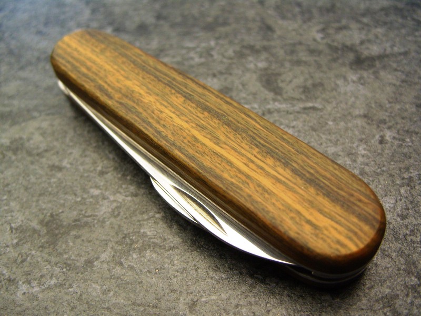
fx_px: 426
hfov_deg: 52.6
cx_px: 210
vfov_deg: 40.7
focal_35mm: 35
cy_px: 158
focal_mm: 7.8
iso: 100
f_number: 2.8
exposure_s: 1/45
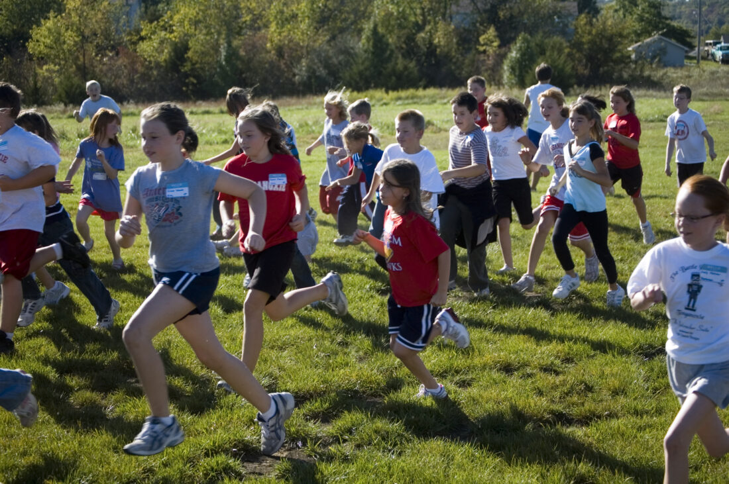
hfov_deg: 24.6
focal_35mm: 82
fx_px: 1669
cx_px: 364
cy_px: 242
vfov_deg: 16.5
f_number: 4.5
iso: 200
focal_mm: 55
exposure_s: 1/500
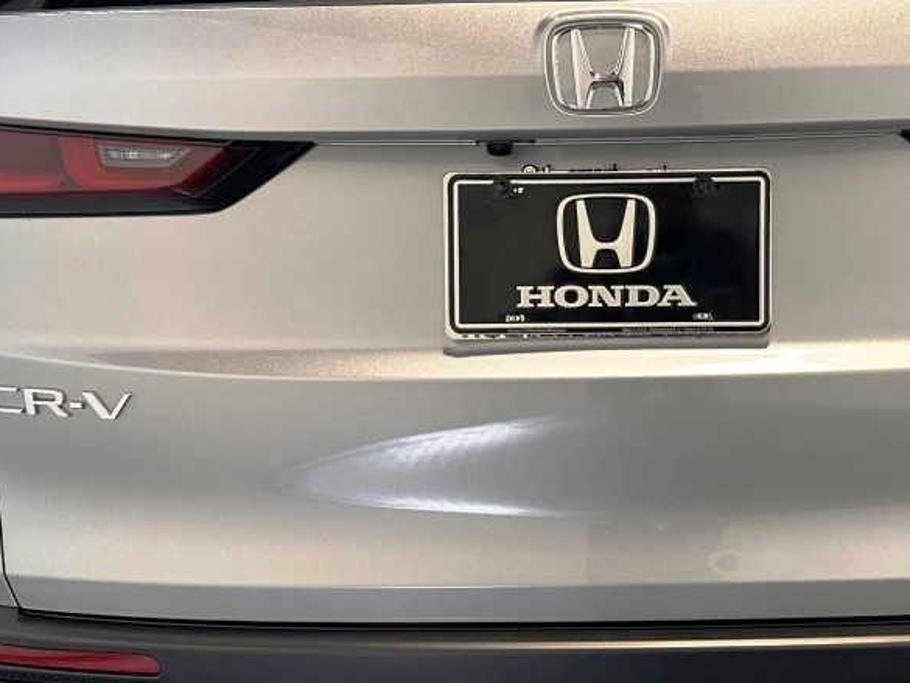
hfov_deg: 44.0
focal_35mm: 42
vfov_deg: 34.4
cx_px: 618
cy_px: 359
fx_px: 1104
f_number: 1.78
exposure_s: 1/60
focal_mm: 6.86
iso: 400
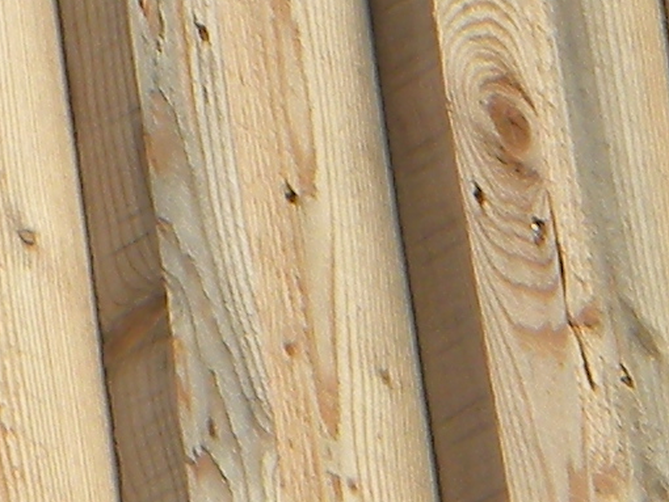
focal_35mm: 751
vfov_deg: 2.0
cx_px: 462
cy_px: -350
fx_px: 14521
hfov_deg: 2.6
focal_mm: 19
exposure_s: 1/423
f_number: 4.7
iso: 80
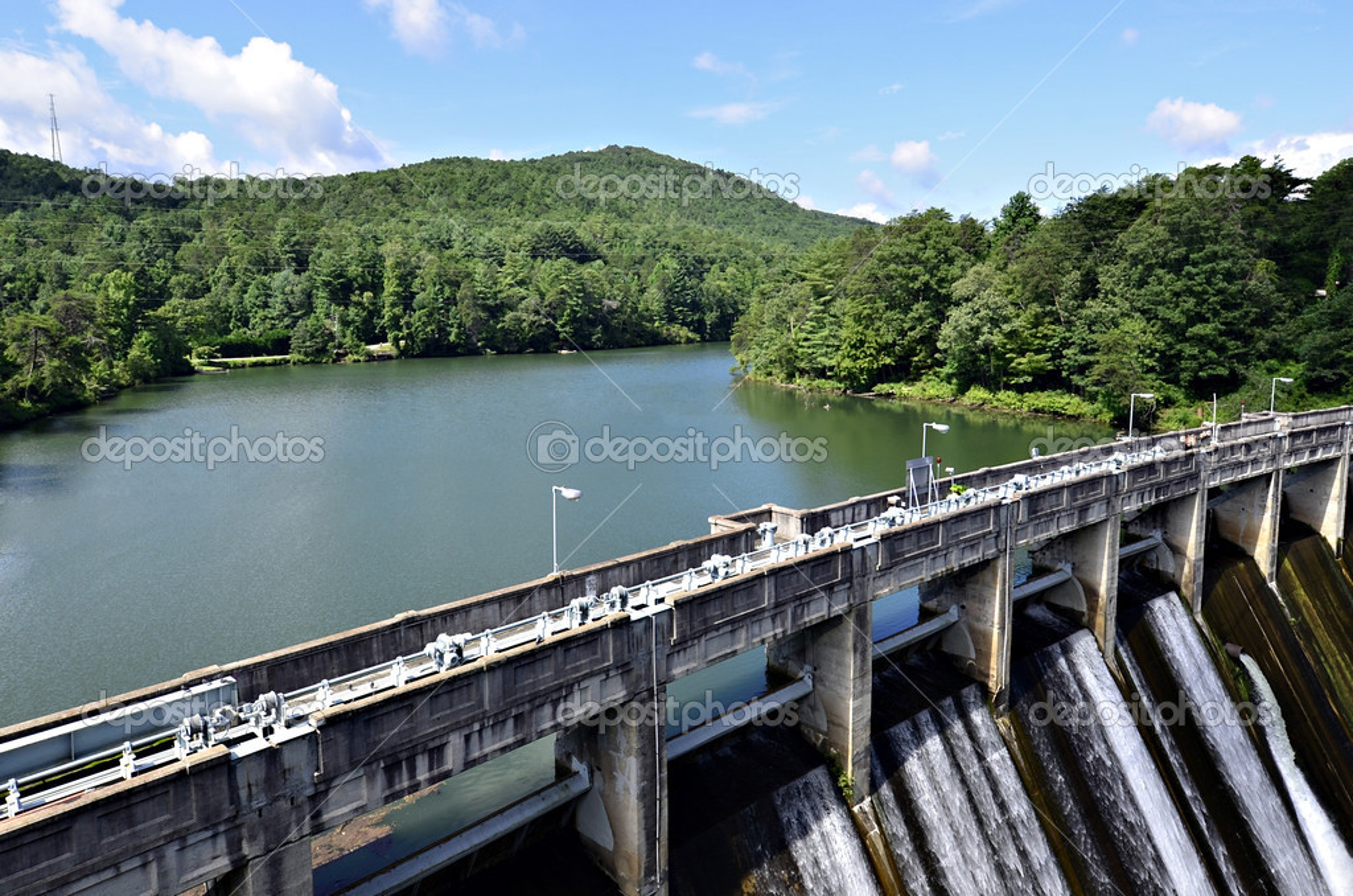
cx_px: 676
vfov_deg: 59.3
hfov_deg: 81.3
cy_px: 448
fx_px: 788
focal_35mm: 21
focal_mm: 14
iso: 220
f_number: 10
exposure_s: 1/250
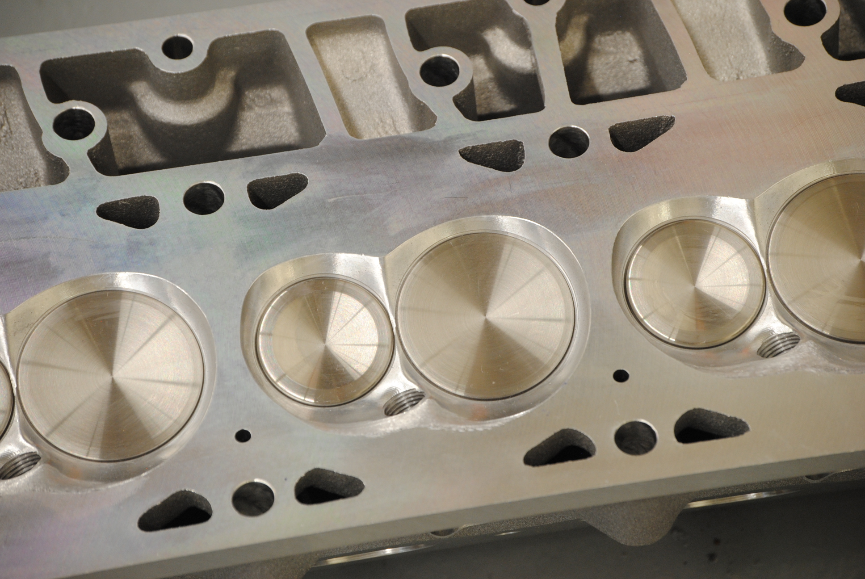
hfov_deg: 12.2
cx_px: 432
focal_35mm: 168
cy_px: 290
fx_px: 4041
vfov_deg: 8.2
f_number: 6.3
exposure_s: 1/4
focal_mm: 112
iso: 400
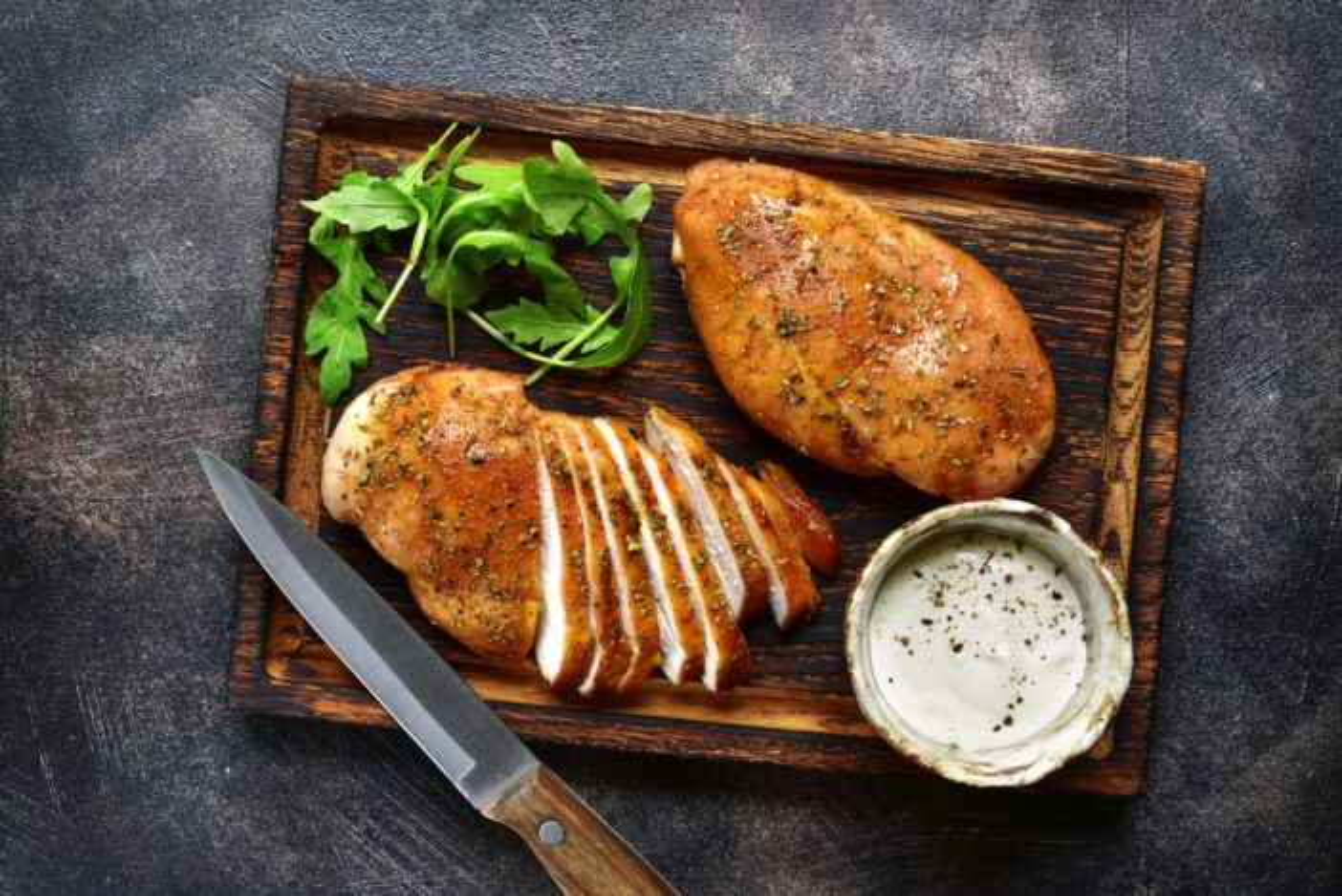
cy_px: 448
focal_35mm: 60
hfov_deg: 33.4
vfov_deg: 22.7
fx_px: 2238
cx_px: 671
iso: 400
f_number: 20
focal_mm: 60
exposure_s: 1
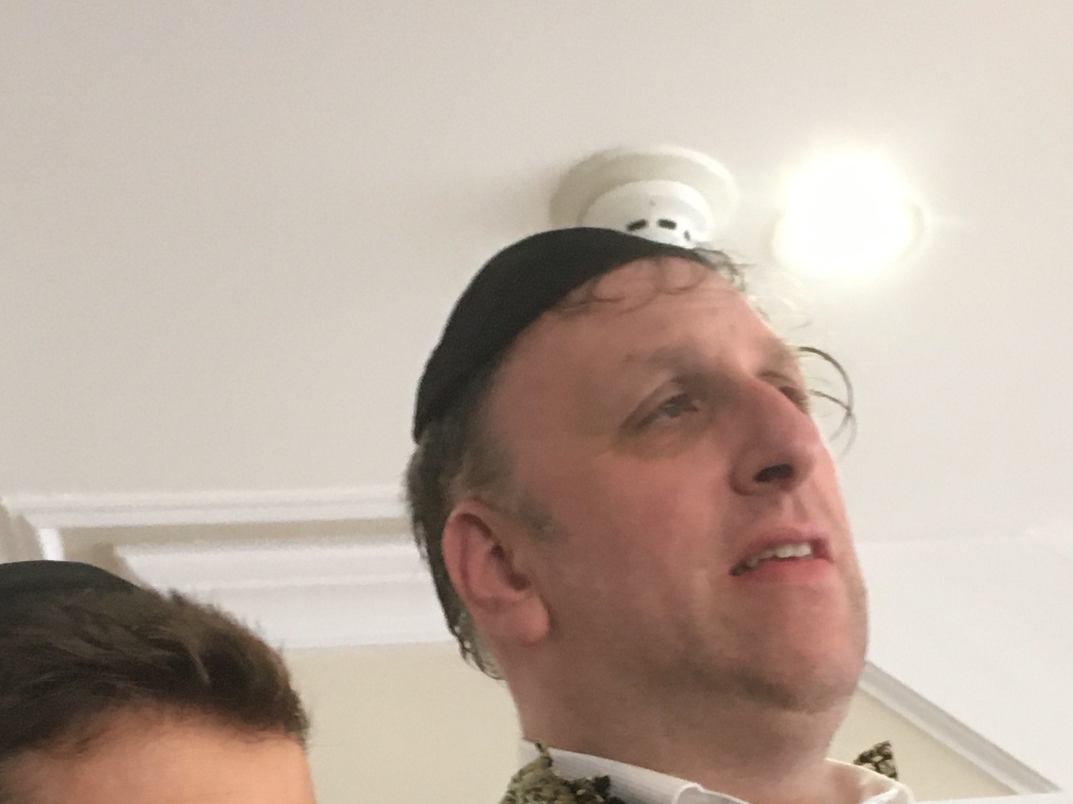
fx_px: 2356
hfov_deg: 25.6
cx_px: 624
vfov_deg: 18.9
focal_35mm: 76
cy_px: 805
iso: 160
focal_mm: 4.15
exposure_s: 1/30
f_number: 2.2
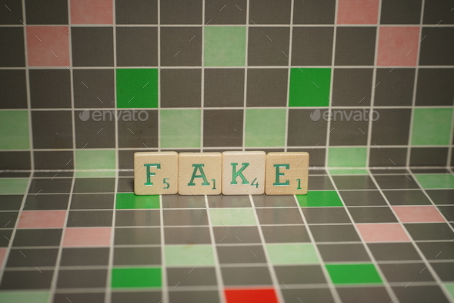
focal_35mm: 78
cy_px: 152
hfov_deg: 26.0
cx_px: 227
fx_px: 983
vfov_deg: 17.5
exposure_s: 1/250
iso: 100
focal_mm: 78
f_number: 7.1
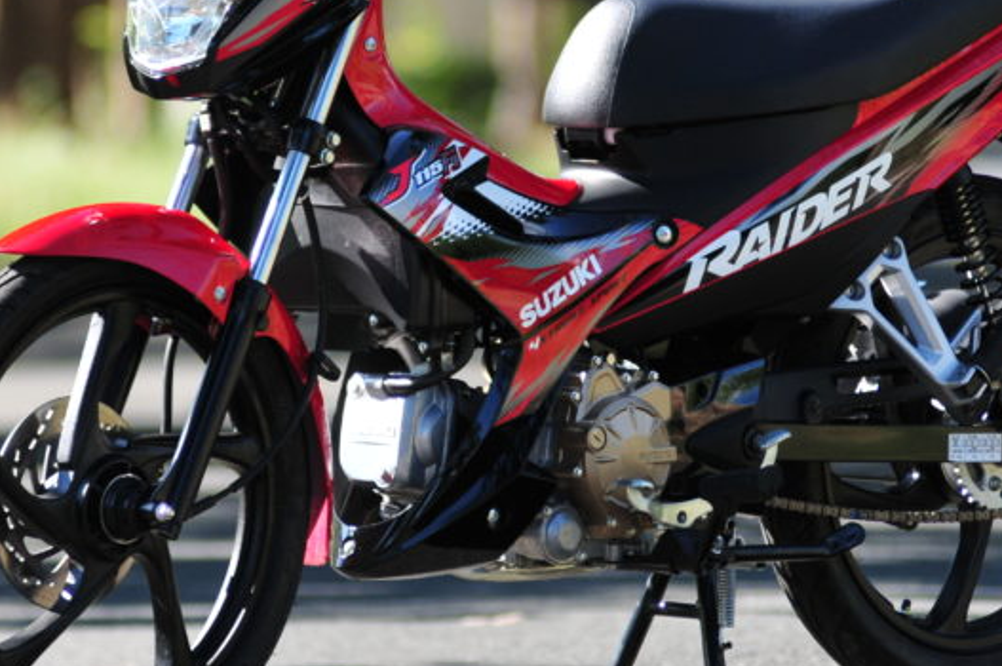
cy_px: 166
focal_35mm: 452
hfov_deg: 4.6
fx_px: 12564
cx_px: 485
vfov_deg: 3.0
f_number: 2.8
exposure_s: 1/2000
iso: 400
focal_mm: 155
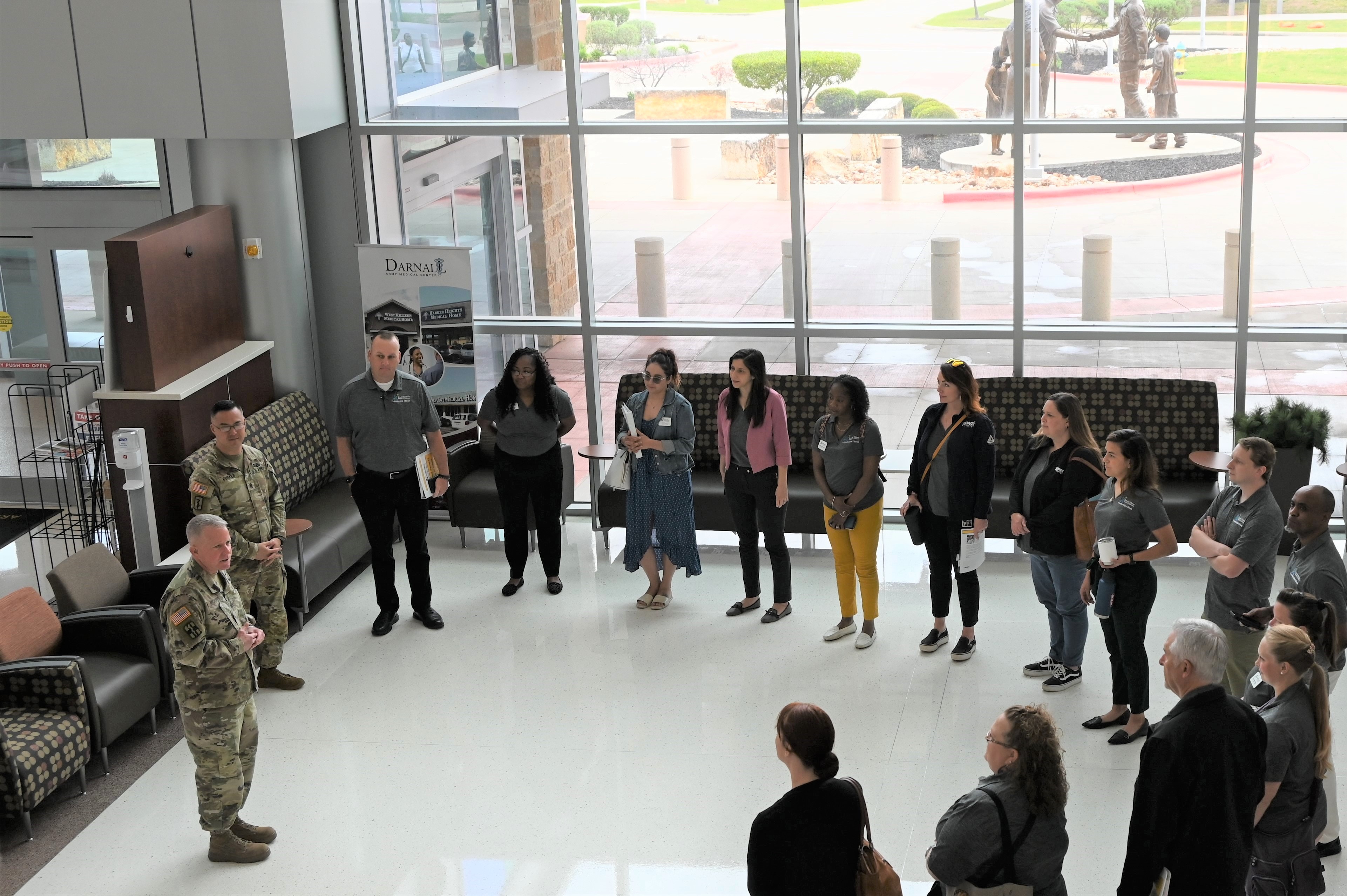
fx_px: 1253
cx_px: 674
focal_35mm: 34
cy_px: 448
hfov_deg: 56.5
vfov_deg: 39.4
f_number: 4.8
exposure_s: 1/200
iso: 400
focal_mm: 33.5
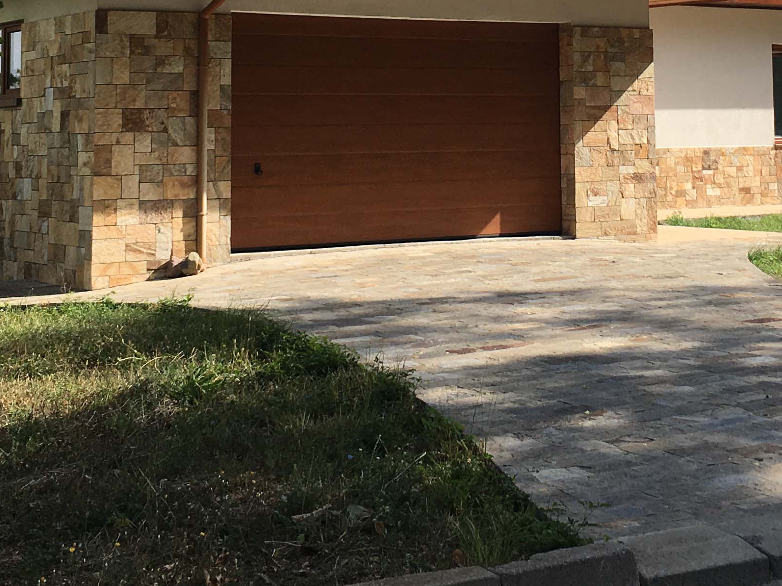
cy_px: -37
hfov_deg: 26.9
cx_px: 489
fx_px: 1627
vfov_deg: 19.7
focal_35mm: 72
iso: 25
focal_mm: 4.15
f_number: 2.2
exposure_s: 1/1350
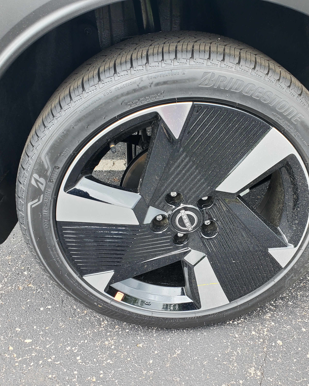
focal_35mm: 34
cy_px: 193
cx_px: 181
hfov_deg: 43.2
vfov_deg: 52.8
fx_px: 389
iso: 64
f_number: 2.4
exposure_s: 1/120
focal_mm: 4.3
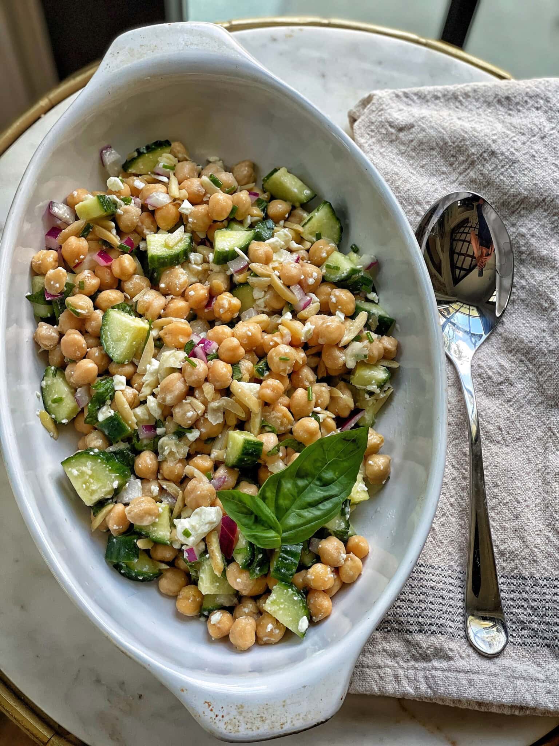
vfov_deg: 30.3
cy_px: 373
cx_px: 280
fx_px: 1378
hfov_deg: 22.9
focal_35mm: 64
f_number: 2.2
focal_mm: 7.5
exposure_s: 1/121
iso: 64
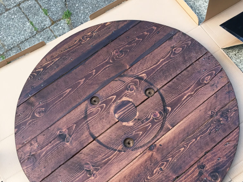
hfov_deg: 61.7
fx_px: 204
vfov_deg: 48.2
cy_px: 91
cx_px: 122
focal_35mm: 29
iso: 25
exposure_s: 1/40
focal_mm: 4.15
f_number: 2.2
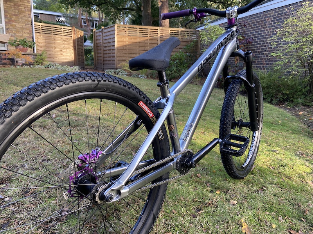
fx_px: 235
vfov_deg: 53.1
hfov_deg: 67.3
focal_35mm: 26
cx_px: 156
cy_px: 117
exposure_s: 1/114
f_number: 1.8
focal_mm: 4.25
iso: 125
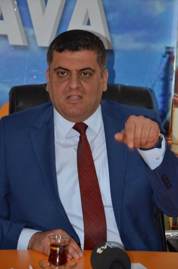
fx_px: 950
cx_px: 89
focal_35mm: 128
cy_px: 134
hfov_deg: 10.7
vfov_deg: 16.1
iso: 640
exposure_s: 1/60
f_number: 5.6
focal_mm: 85
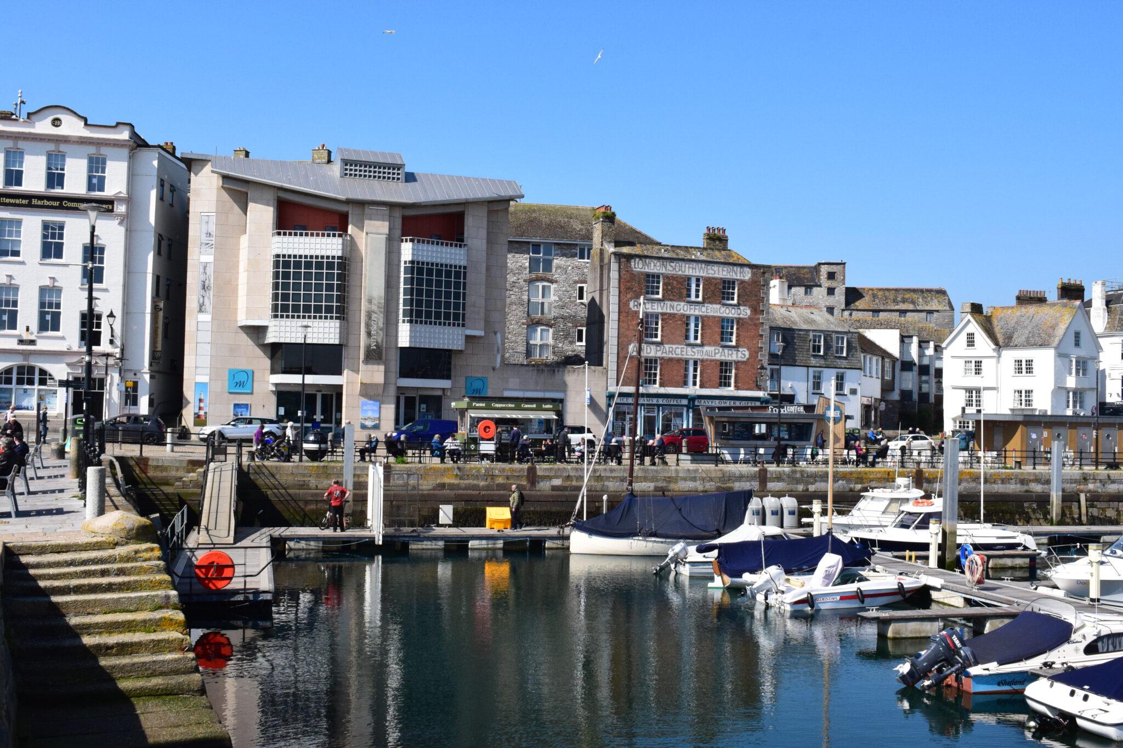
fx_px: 1170
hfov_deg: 51.3
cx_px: 562
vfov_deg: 35.5
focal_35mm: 38
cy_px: 374
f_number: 14
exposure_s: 1/1600
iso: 1600
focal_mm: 25
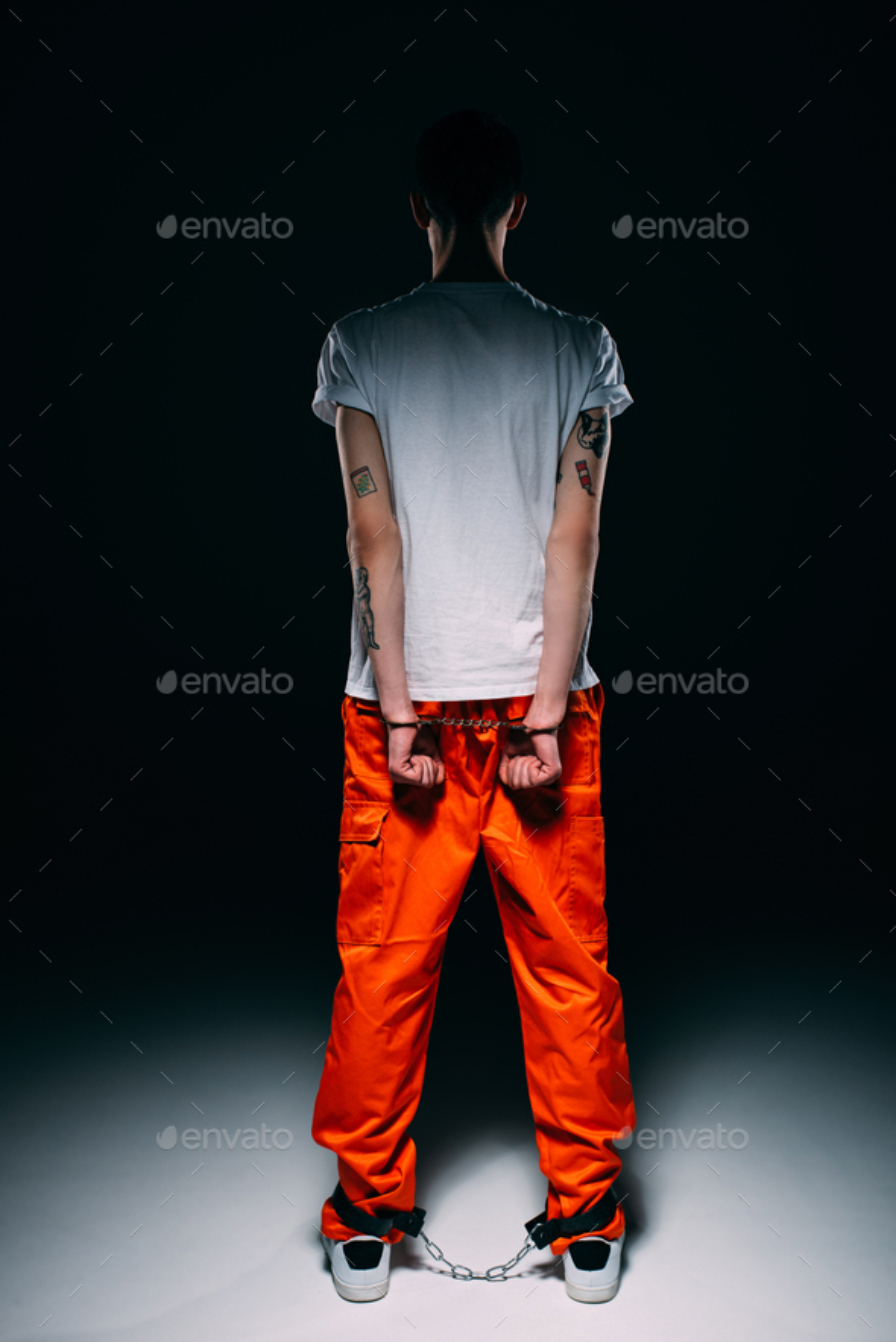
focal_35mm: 35
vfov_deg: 54.4
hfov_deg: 37.9
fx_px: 1306
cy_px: 671
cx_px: 448
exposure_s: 1/200
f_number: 10
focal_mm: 35
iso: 100
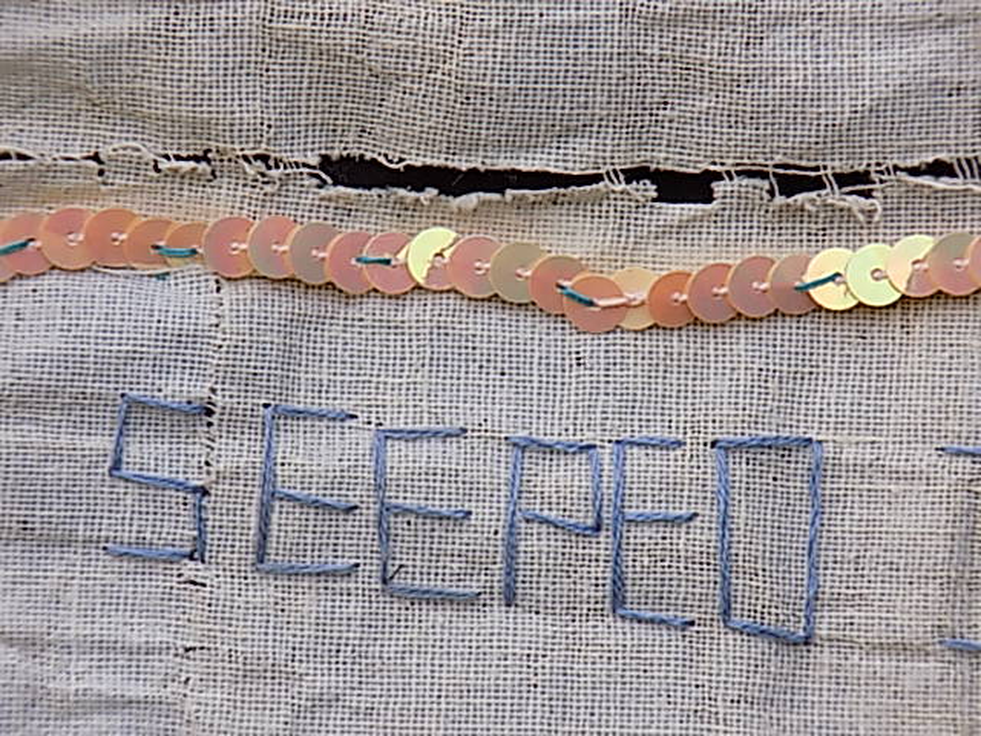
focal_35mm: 606
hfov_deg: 3.3
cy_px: 368
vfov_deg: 2.5
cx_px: 490
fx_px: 17174
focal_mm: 107.7
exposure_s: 1/125
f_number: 5.9
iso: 220
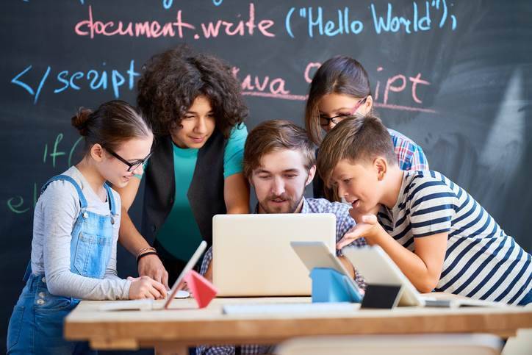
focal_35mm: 200
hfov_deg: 10.3
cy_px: 178
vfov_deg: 6.9
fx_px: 2956
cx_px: 266
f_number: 2.8
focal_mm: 200
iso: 500
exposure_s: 1/400
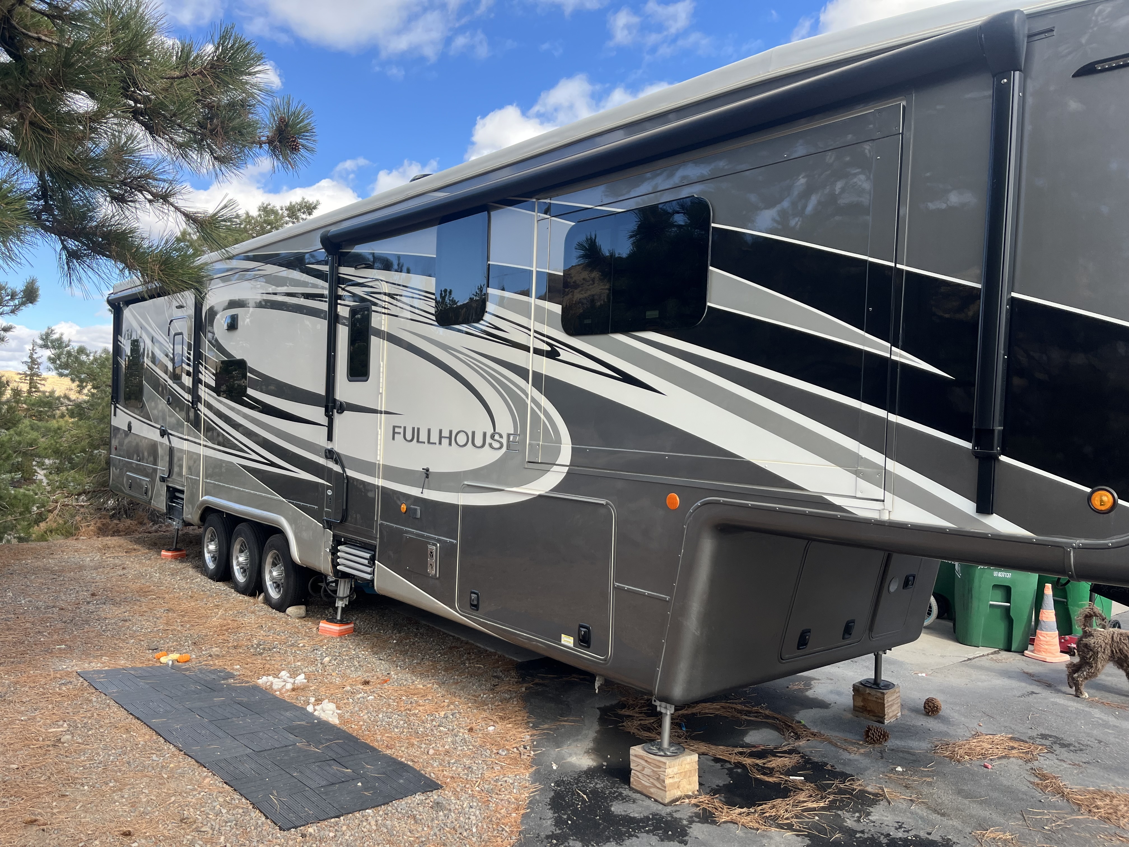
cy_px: 424
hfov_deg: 67.3
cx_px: 564
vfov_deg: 53.1
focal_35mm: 26
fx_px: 848
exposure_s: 1/742
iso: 50
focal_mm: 5.1
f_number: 1.6
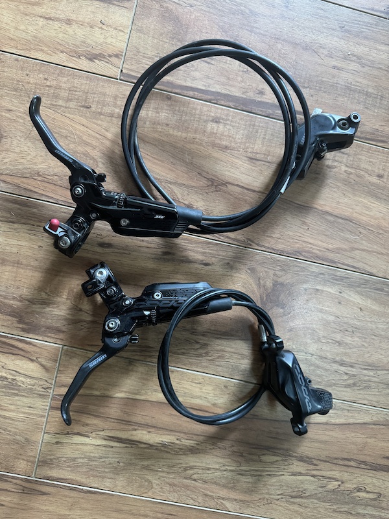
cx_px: 194
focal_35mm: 24
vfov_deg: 71.6
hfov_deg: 56.8
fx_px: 360
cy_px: 260
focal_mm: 6.76
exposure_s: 1/60
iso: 400
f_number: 1.78
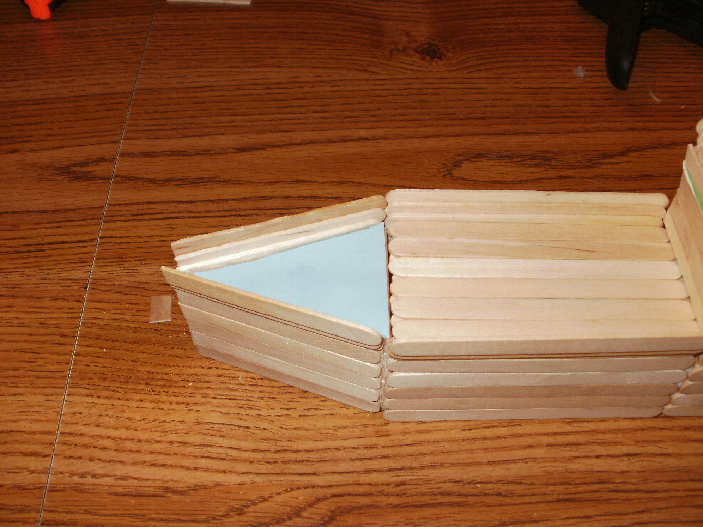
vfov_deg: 38.7
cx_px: 350
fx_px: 751
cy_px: 260
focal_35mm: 37
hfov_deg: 50.1
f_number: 3.5
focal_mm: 6.3
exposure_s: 1/30
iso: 100
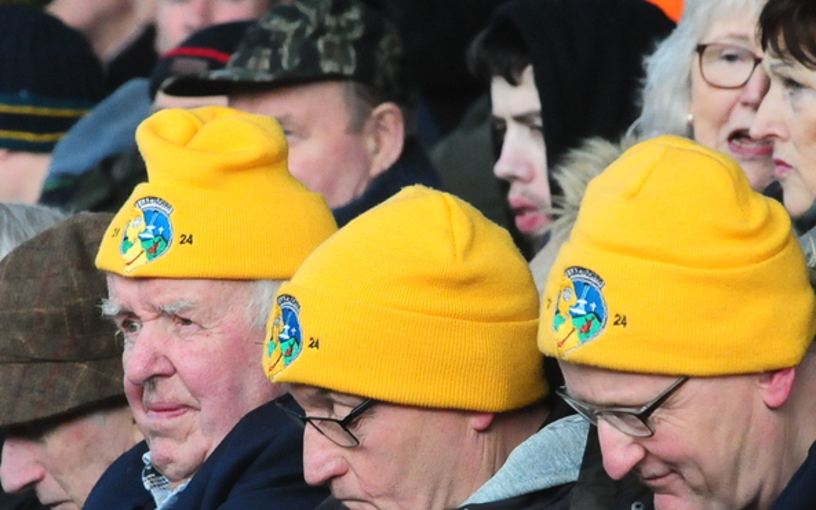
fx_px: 10319
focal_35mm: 464
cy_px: 389
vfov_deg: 2.8
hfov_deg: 4.5
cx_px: 386
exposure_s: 1/250
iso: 3200
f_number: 8
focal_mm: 200
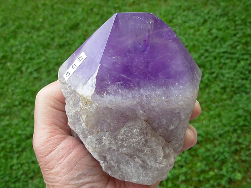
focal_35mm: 39
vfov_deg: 36.8
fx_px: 283
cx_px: 126
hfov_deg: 47.9
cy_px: 94
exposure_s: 1/287
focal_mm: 6.3
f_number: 2.9
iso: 50
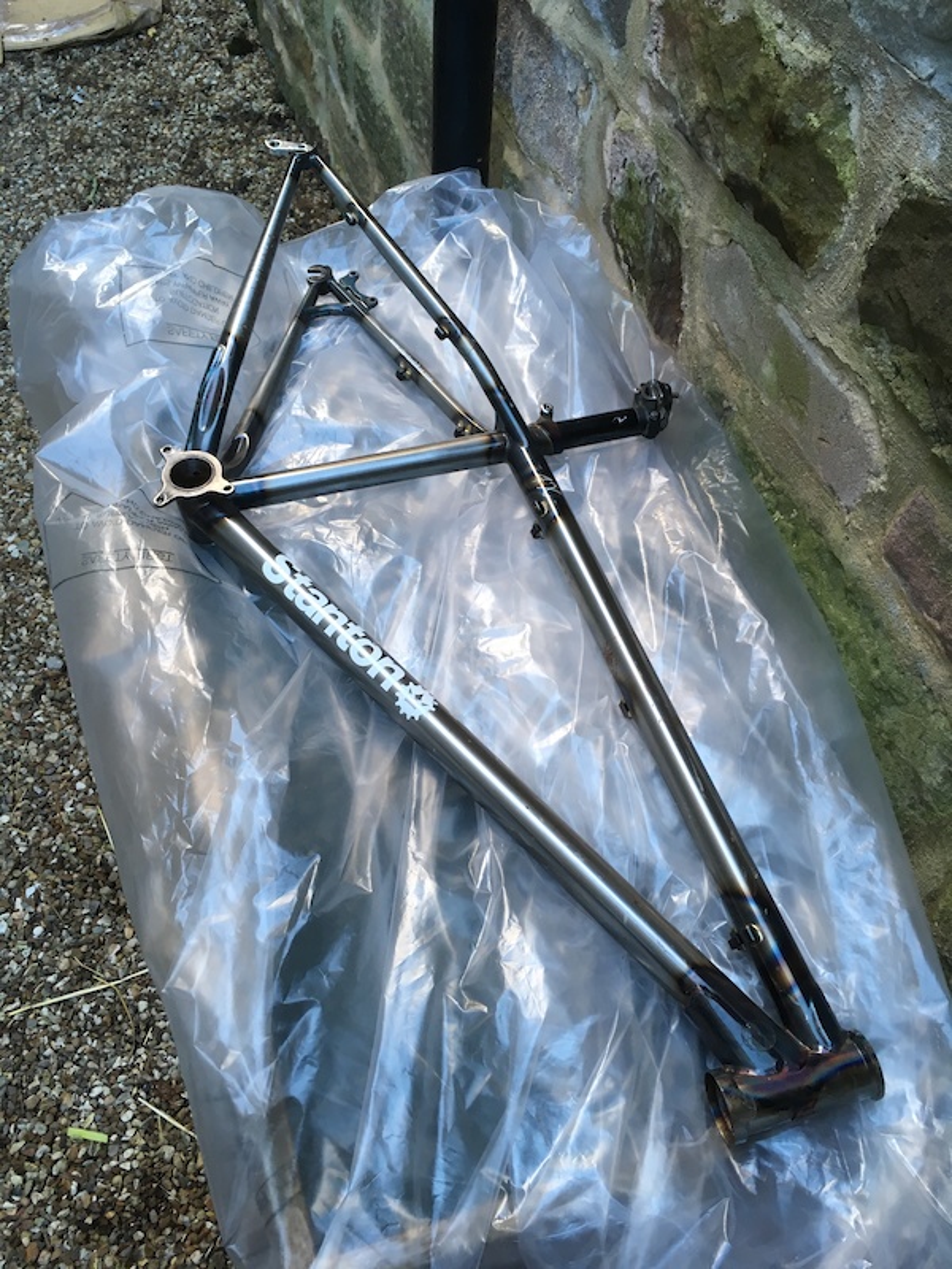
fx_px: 1063
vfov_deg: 61.7
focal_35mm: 29
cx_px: 476
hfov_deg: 48.2
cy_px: 634
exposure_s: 1/33
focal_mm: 4.15
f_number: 2.2
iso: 64
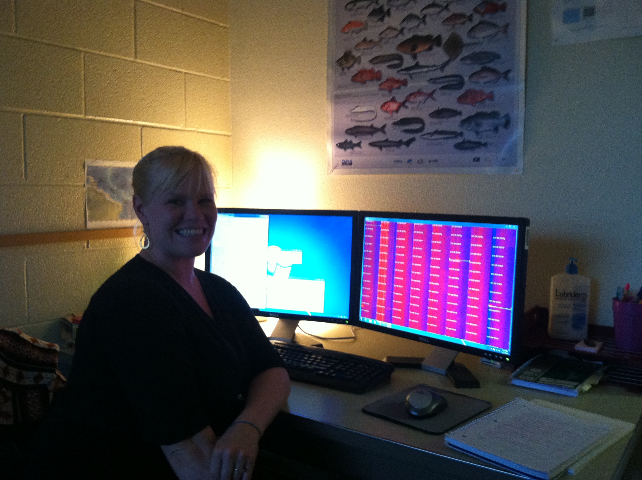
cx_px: 321
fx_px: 648
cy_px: 240
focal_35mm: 35
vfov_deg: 40.6
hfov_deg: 52.7
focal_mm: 3.85
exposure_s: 1/15
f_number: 2.8
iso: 320
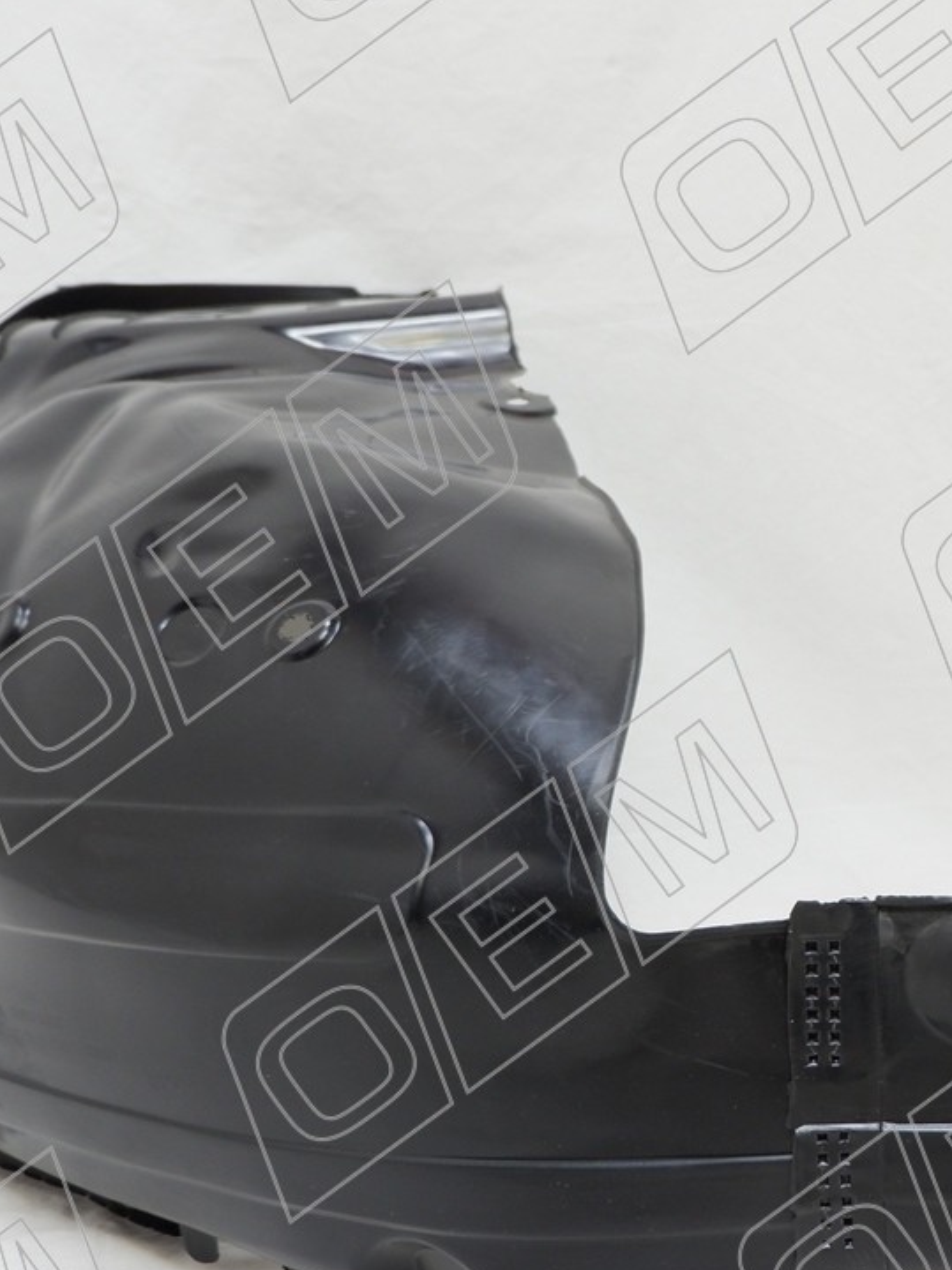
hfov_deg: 26.2
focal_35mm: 52
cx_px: 1000
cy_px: 707
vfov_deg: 36.8
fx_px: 1907
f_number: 3.5
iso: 500
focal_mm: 16
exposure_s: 1/34
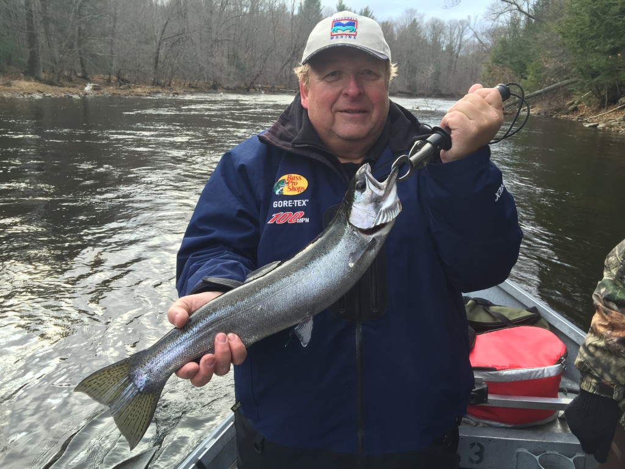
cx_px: 312
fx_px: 524
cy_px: 234
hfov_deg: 61.7
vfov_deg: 48.2
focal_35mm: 29
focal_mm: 4.15
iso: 32
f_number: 2.2
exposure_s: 1/252
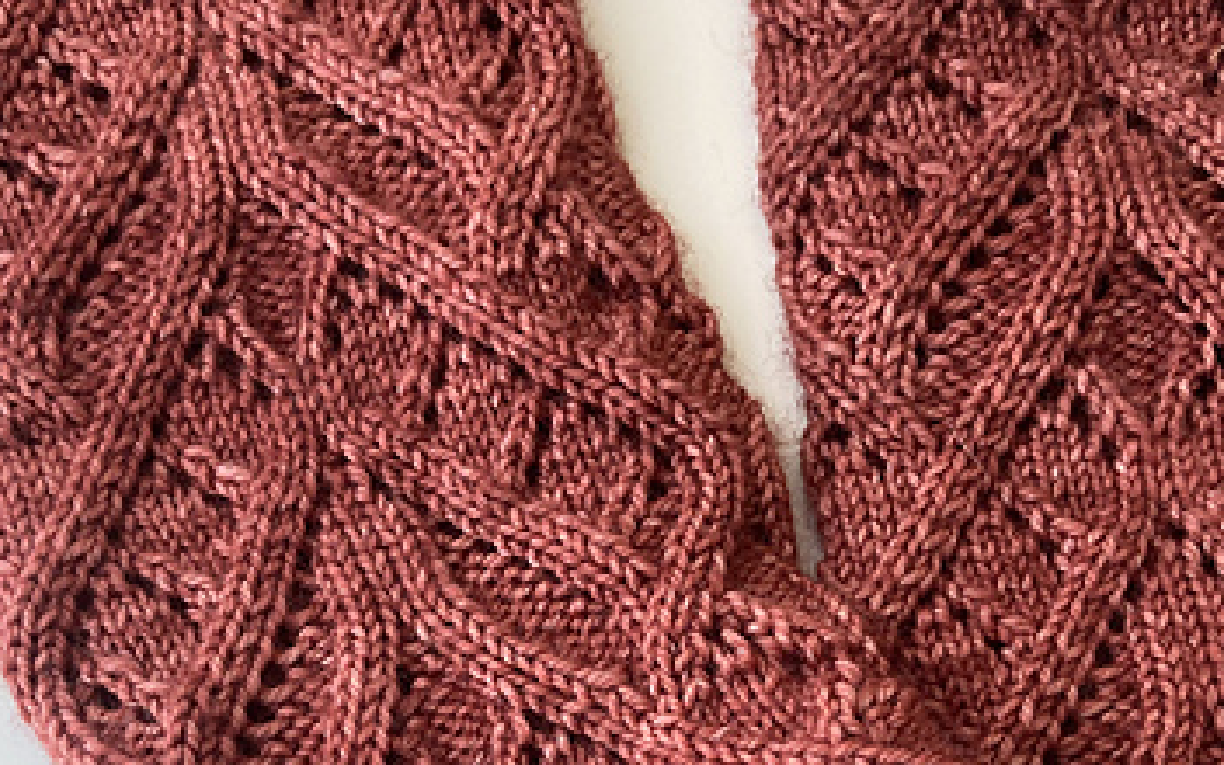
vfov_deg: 22.6
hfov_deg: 37.5
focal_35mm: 54
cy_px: 848
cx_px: 563
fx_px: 1801
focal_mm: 3.99
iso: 100
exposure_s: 1/60
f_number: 1.8
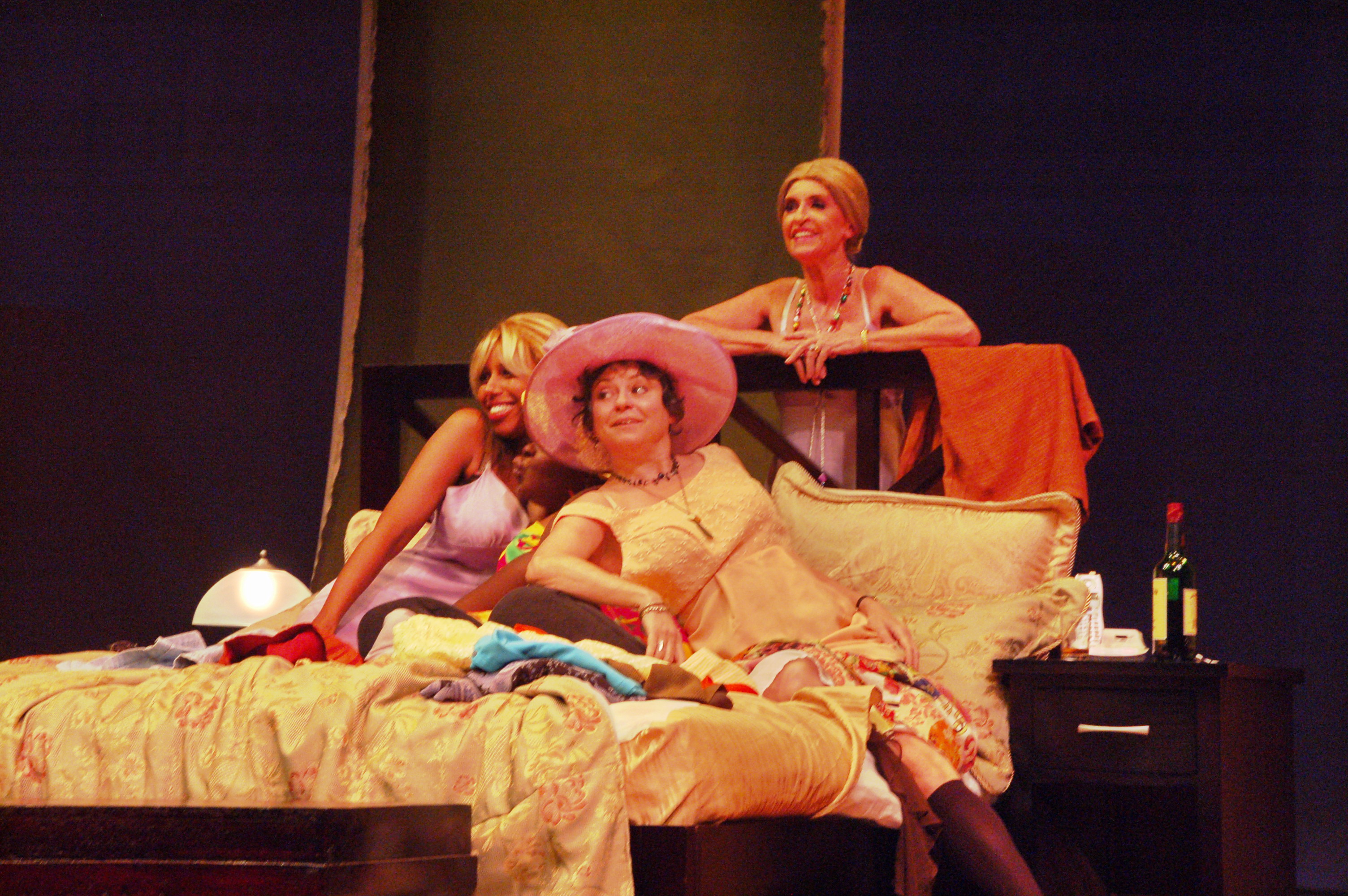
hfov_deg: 20.0
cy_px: 448
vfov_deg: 13.4
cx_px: 674
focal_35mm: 102
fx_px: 3816
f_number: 10
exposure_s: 1/50
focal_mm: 68
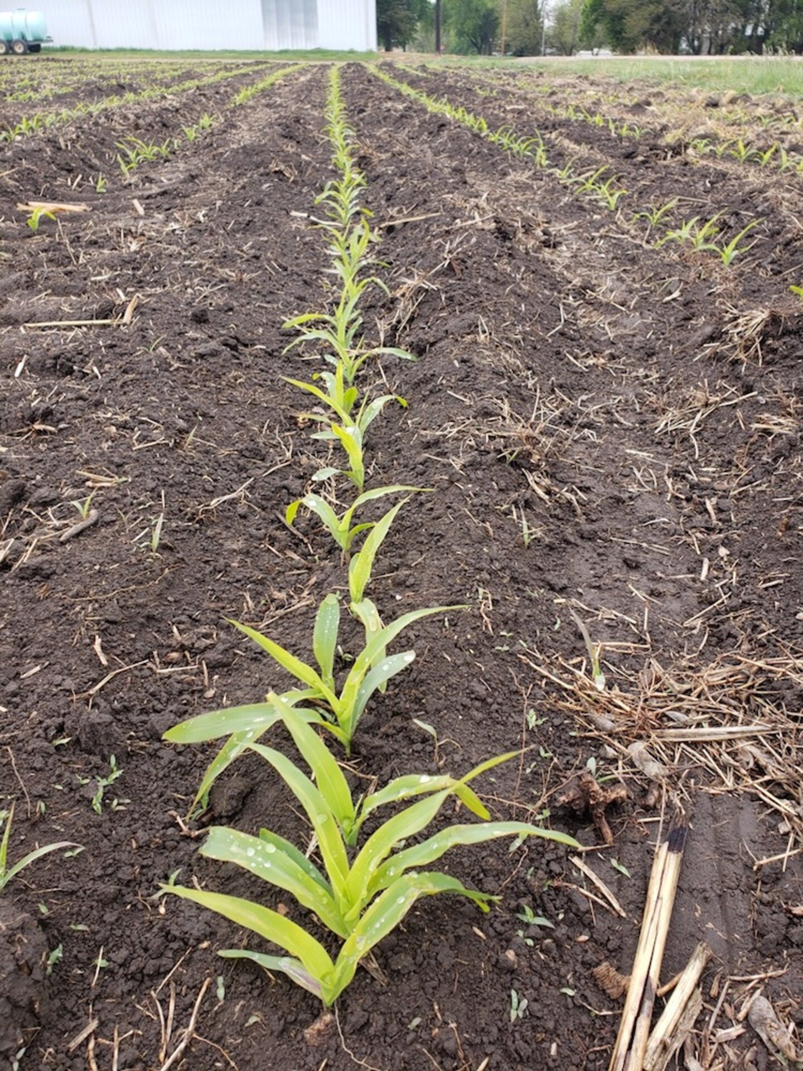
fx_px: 804
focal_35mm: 26
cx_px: 402
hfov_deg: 53.1
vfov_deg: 67.3
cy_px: 536
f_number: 2.4
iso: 50
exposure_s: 1/409
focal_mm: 4.3
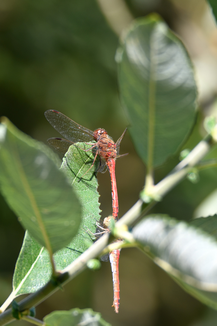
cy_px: 163
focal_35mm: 750
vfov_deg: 2.7
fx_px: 6781
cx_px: 108
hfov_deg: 1.8
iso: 320
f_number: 6.3
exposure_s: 1/320
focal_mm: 500
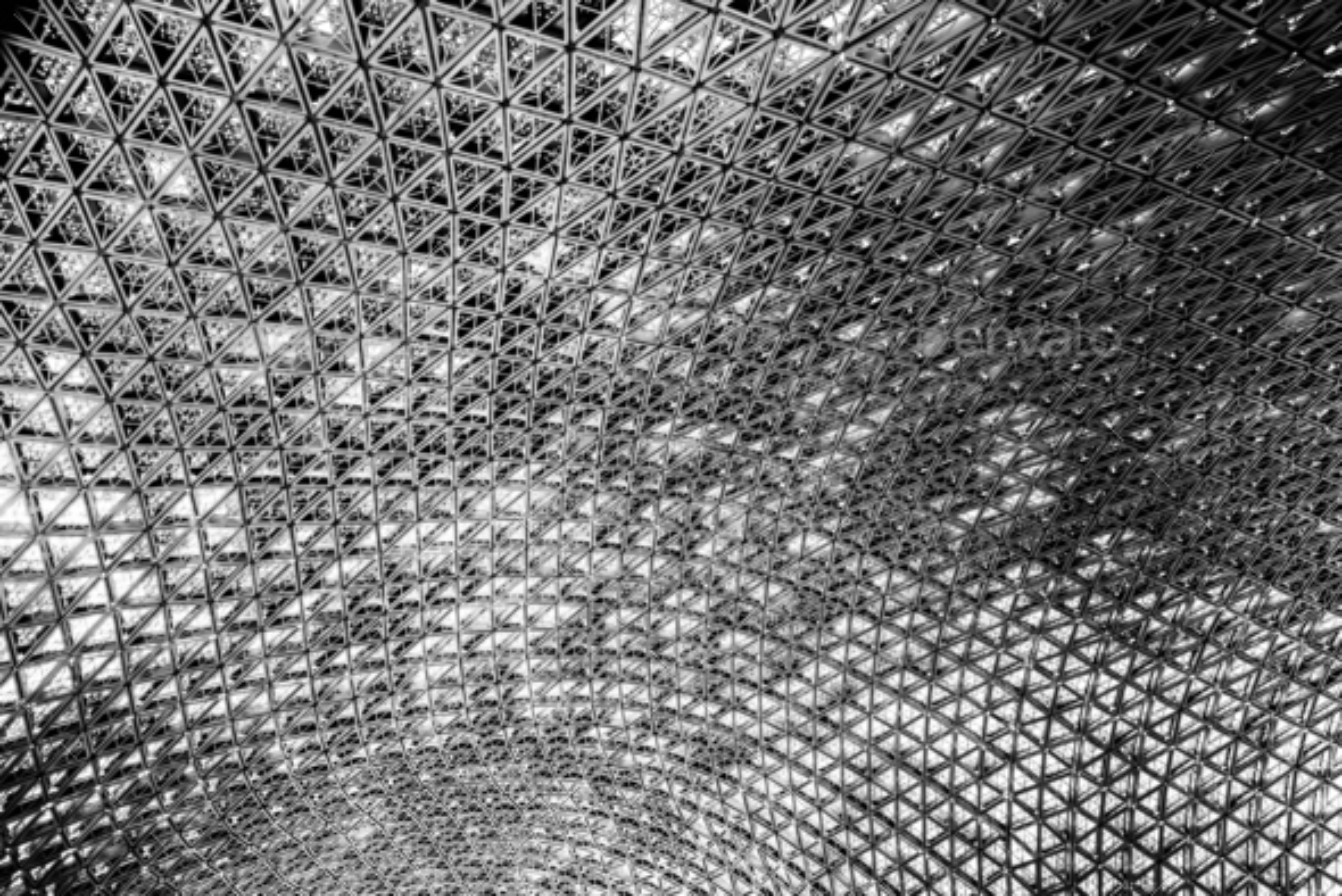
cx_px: 671
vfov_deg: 67.4
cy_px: 448
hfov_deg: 90.0
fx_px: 671
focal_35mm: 18
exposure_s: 1/200
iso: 500
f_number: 8
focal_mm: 18
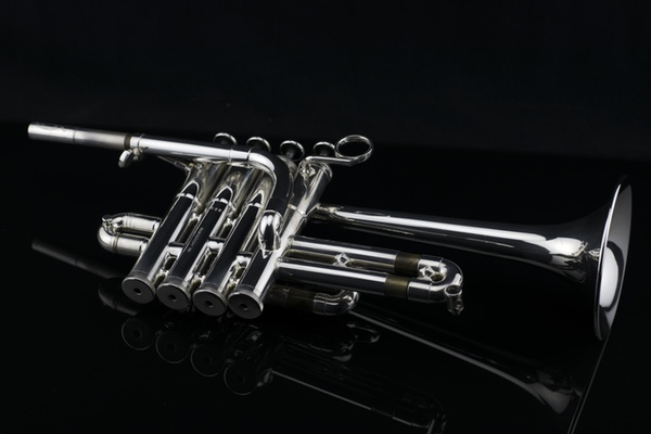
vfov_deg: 18.2
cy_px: 217
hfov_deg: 27.0
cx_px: 326
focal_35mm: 75
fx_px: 1356
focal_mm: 50
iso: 100
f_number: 5.6
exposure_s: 1/160
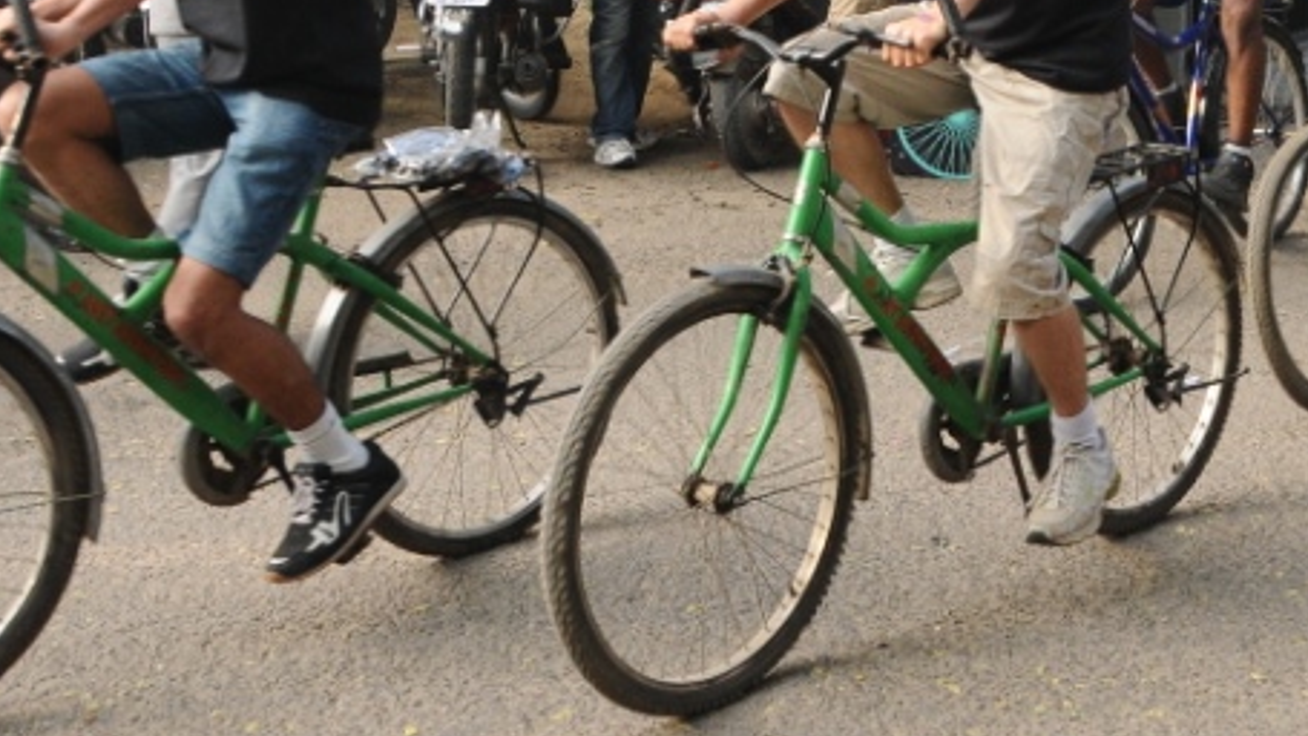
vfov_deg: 15.6
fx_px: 2573
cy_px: -172
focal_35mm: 74
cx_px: 1317
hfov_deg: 26.9
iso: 640
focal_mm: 21
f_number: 8
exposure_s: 1/125
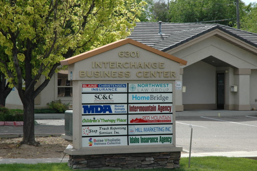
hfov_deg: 20.9
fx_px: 696
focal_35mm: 98
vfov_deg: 14.0
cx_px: 128
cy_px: 86
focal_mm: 65
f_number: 9
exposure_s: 1/320
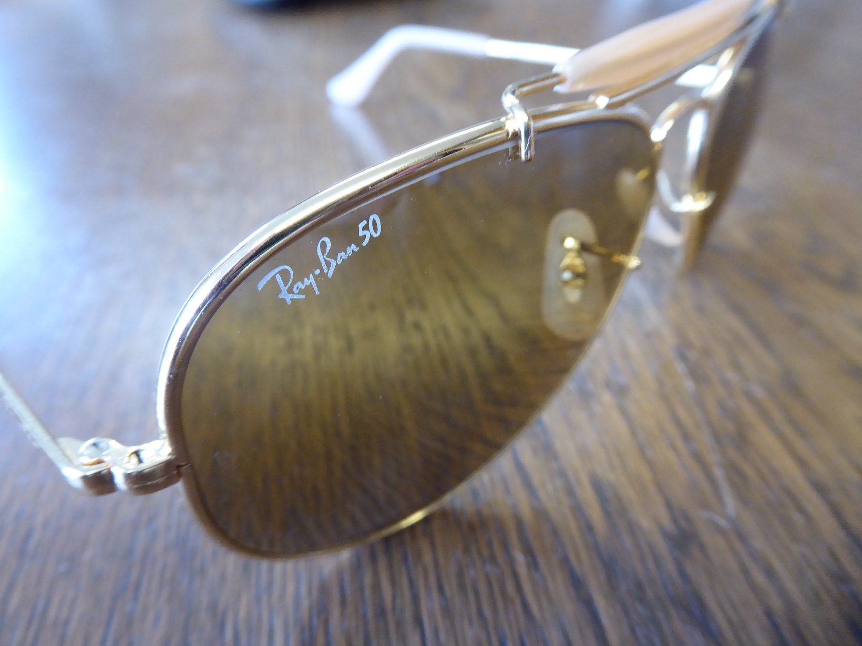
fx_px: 623
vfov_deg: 54.9
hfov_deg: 69.4
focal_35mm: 25
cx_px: 431
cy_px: 323
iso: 400
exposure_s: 1/25
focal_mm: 4.3
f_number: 3.3
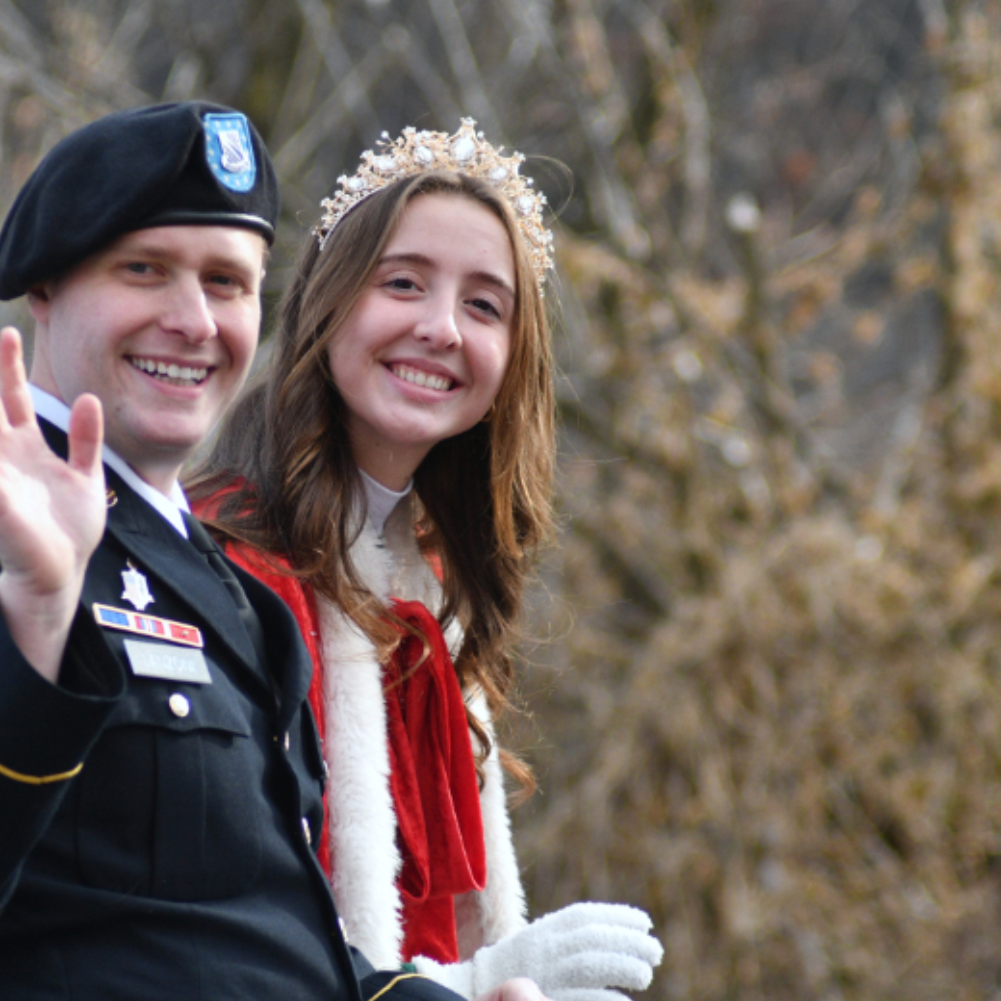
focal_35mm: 296
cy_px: 560
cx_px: 275
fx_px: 9684
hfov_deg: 5.9
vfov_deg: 5.9
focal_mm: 122
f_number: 4.5
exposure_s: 1/1250
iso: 800
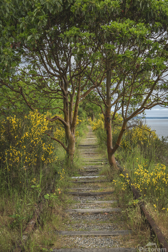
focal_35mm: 50
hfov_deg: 27.0
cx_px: 84
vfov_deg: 39.6
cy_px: 126
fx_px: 350
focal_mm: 50
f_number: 10
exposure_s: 1/20
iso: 64
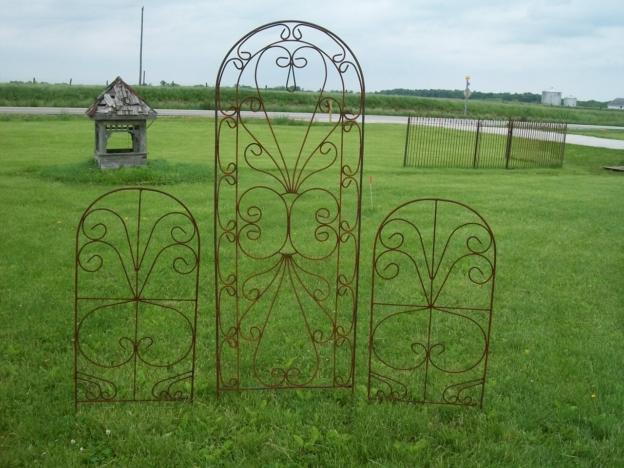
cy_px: 234
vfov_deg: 39.7
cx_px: 312
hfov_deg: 51.4
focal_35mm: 36
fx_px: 649
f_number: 4.8
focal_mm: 6
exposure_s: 1/400
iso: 80
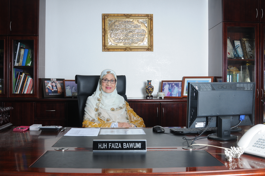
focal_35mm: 36
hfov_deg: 53.2
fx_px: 265
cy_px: 88
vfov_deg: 36.8
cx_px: 132
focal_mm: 24
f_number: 8
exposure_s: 1/160
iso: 200
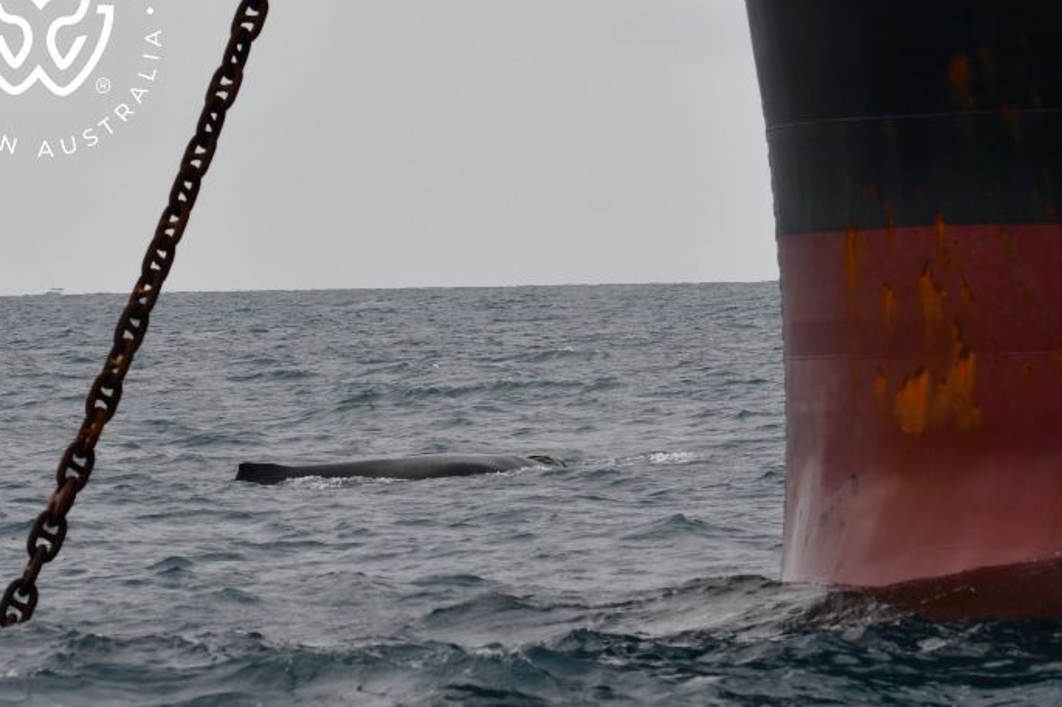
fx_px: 9022
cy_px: 316
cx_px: 526
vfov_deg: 4.5
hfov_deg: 6.7
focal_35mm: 306
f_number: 8
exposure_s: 1/2000
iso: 400
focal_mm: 175
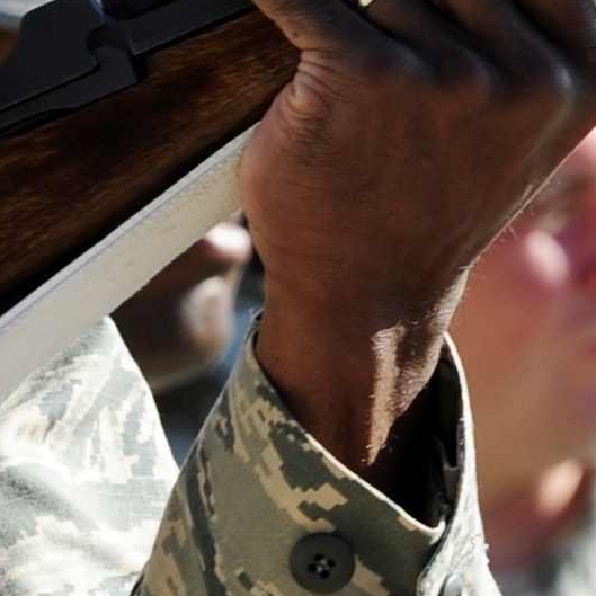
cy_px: 238
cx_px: -10
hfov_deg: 1.7
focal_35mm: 1060
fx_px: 20648
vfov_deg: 1.7
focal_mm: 155
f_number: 7.1
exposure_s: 1/320
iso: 200
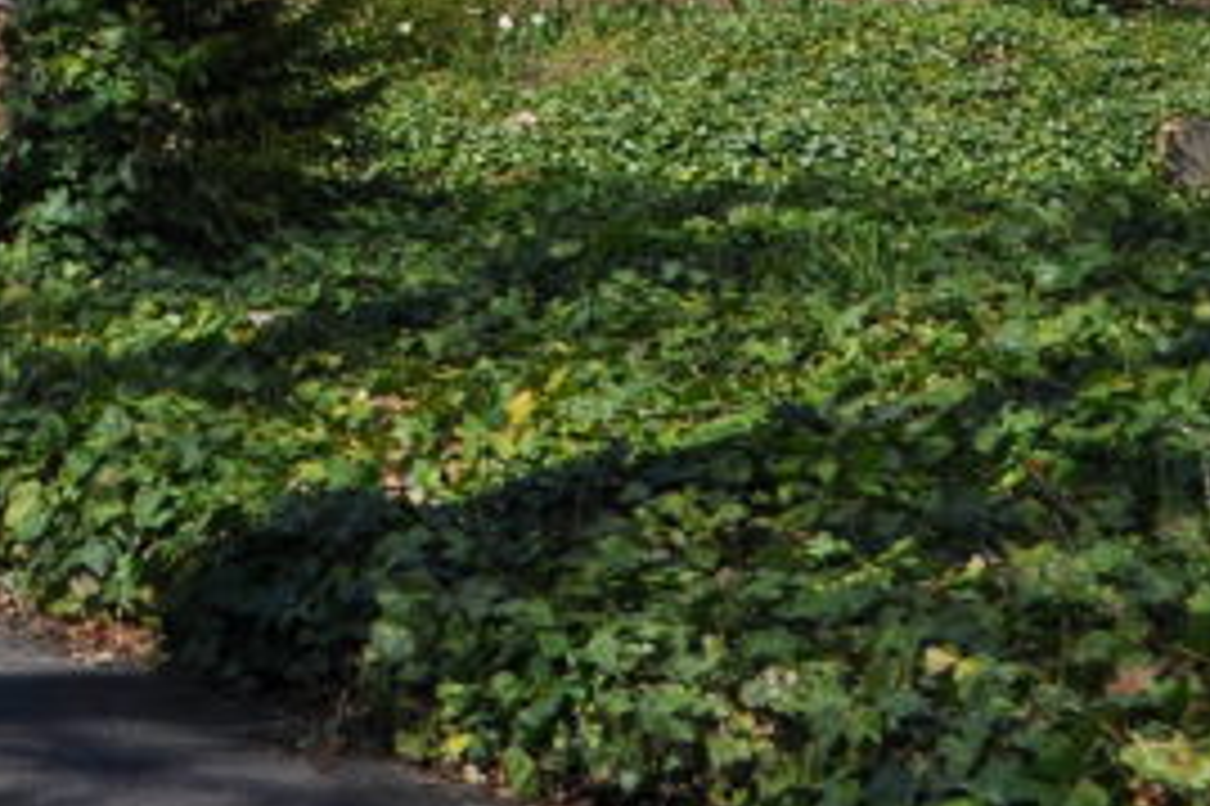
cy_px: -833
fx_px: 5274
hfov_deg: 11.6
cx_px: -1336
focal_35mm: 157
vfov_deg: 8.3
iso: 200
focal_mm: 22
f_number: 10
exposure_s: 1/400
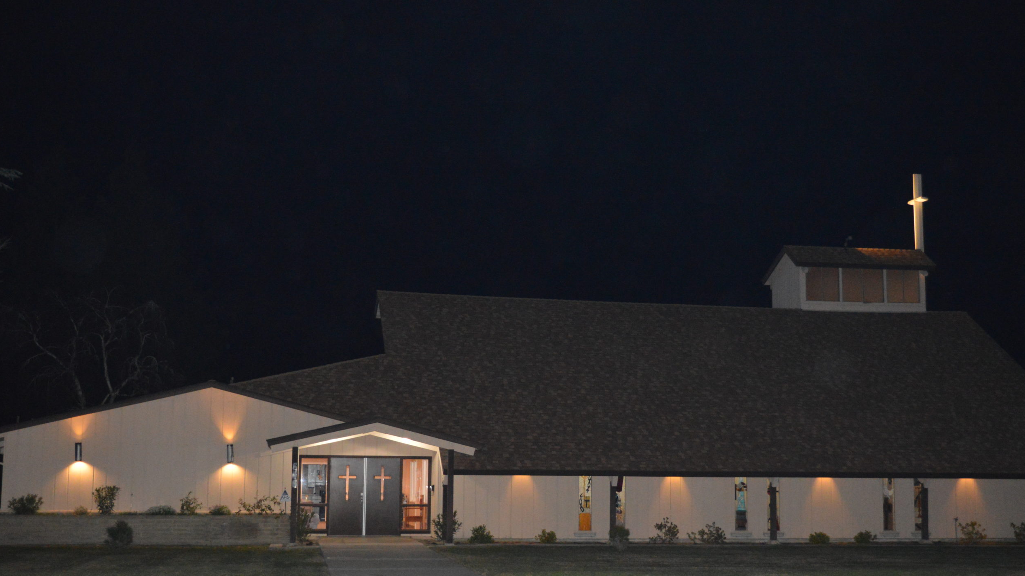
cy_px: 325
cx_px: 520
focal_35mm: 47
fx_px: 1265
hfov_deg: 44.1
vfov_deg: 25.7
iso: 3200
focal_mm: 29
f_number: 4.2
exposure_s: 1/60
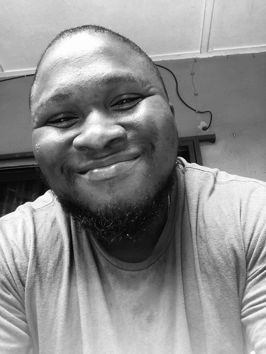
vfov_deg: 56.8
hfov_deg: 44.2
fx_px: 328
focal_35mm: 32
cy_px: 177
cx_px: 133
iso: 80
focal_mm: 2.87
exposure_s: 1/120
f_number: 2.2
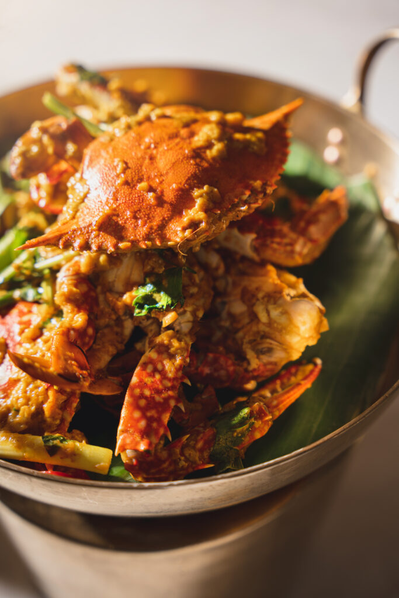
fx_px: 1163
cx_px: 200
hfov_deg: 19.5
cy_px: 299
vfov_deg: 28.8
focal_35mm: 70
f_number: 2.8
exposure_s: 1/160
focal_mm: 70
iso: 100
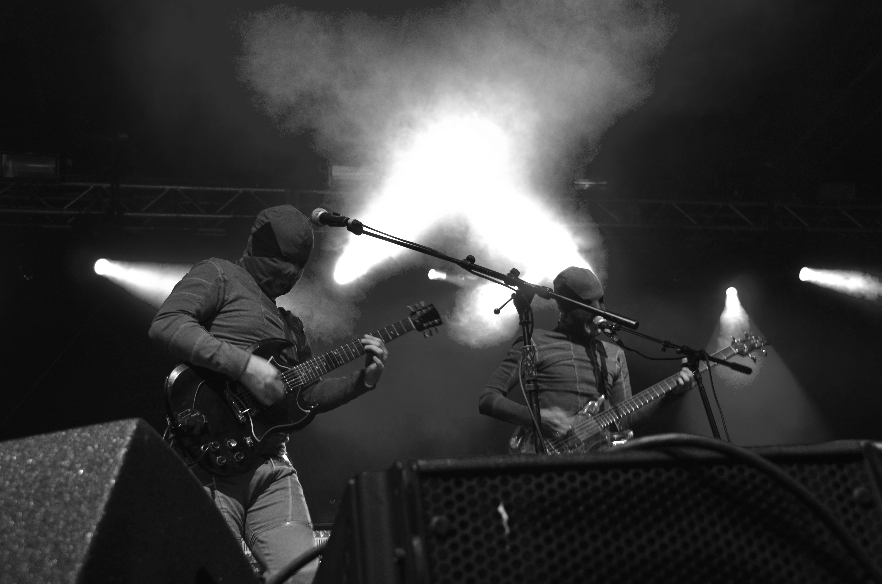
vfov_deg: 31.8
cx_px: 441
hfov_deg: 46.5
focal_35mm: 42
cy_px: 292
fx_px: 1027
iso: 800
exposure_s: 1/30
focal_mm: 28
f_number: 4
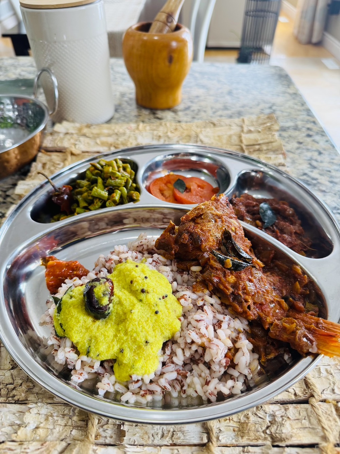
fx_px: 314
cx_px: 170
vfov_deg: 71.6
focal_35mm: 24
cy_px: 227
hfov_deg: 56.8
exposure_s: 1/120
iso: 160
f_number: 1.78
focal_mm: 6.76
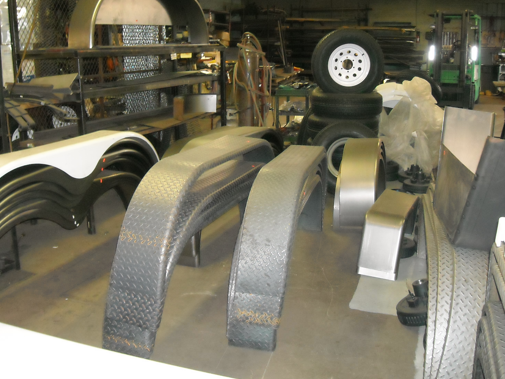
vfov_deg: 36.8
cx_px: 256
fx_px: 569
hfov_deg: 47.9
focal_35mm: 39
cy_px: 169
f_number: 2.8
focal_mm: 5.7
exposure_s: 1/60
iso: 590
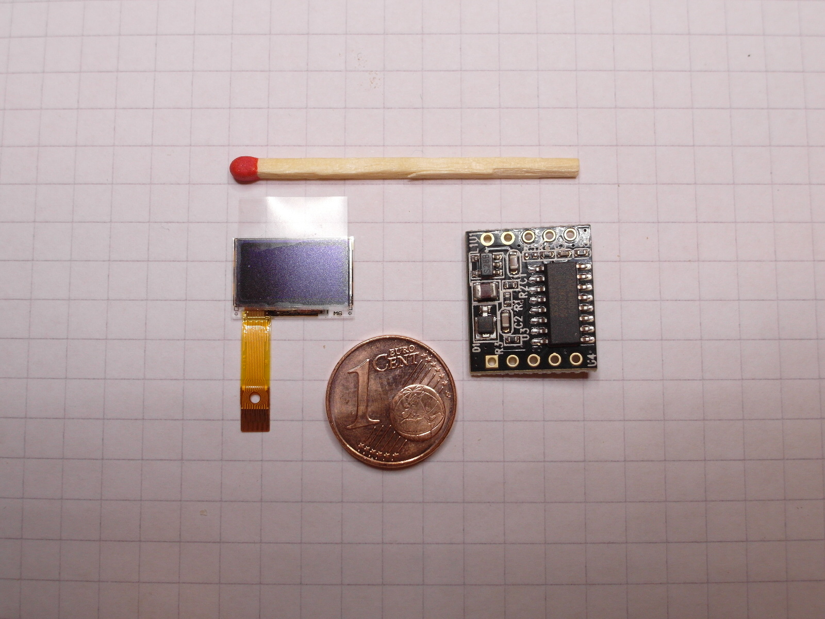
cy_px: 310
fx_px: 810
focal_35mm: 34
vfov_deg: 41.8
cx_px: 412
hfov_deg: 54.0
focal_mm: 8
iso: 200
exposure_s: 1/180
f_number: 3.5
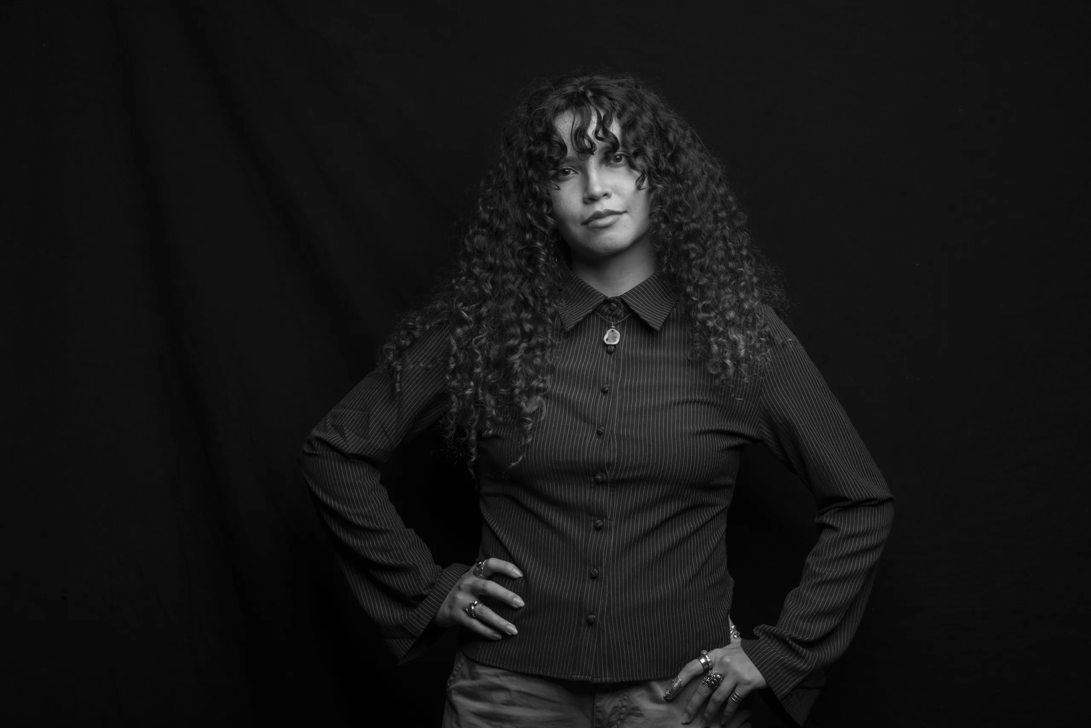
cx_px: 546
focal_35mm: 50
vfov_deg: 27.0
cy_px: 364
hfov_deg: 39.6
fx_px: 1516
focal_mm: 50
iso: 100
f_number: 9
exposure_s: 1/200
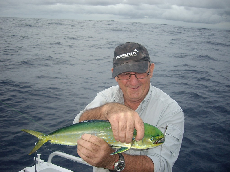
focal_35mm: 38
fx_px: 252
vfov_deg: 37.7
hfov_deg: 49.0
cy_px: 86
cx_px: 115
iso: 100
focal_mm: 6.2
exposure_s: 1/125
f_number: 2.7
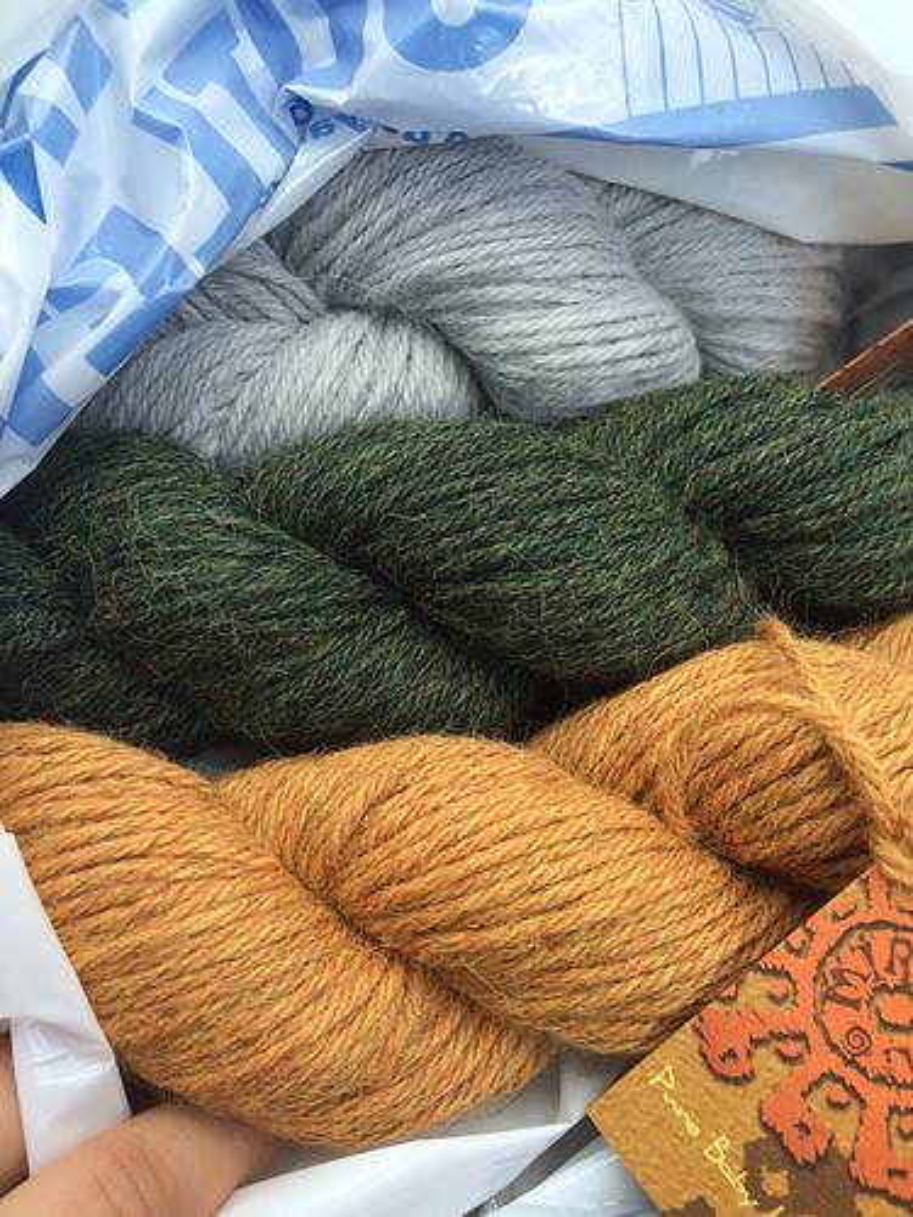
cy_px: 608
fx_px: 1020
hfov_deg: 48.2
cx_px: 456
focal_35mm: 29
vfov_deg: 61.7
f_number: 2.2
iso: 32
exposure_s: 1/436
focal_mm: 4.15
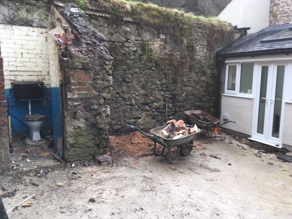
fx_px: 245
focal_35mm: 29
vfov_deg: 48.2
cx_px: 146
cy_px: 110
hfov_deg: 61.7
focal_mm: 4.15
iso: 40
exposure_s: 1/100
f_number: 2.2
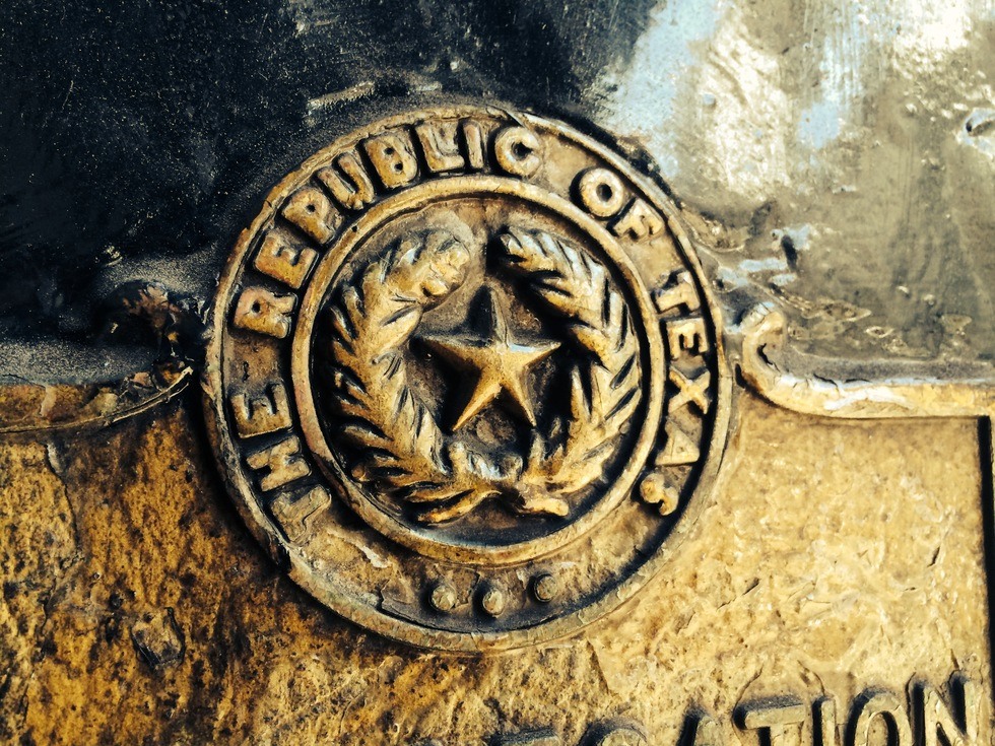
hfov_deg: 60.0
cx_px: 498
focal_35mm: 30
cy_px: 373
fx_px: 862
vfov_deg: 46.8
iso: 50
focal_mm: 4.12
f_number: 2.2
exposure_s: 1/30
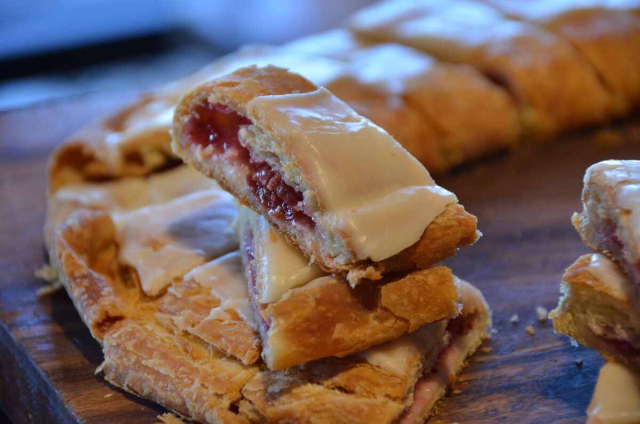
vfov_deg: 7.0
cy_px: 212
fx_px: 3460
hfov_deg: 10.6
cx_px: 320
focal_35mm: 195
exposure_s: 1/160
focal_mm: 130
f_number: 5.6
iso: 800
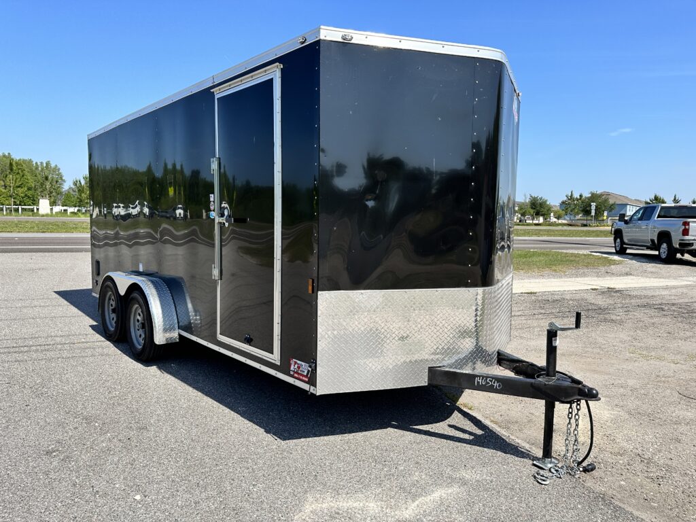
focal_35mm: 24
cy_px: 261
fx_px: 483
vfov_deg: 56.8
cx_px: 348
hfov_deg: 71.6
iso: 80
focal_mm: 6.86
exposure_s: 1/3861
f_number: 1.78
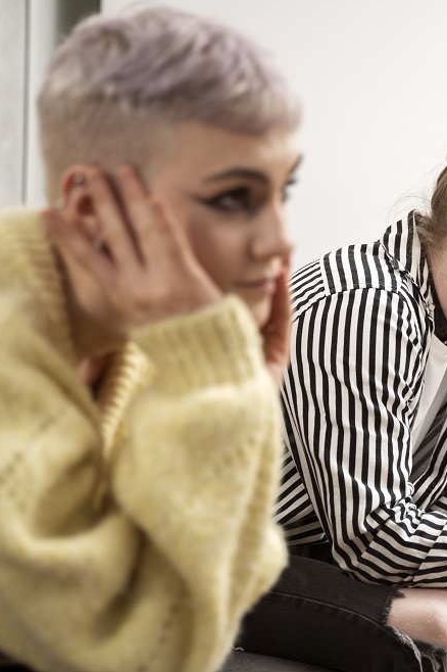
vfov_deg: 26.7
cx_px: 267
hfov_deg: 17.9
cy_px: 333
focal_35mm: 76
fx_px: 1417
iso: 1600
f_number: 2.8
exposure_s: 1/200
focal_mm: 50
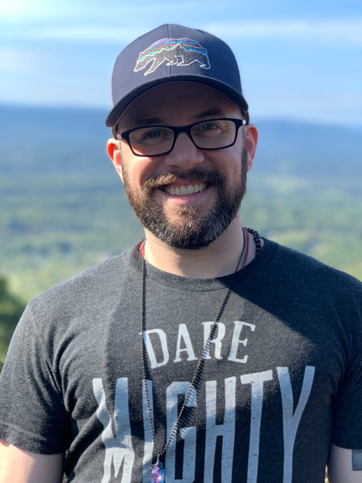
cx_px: 181
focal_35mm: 52
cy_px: 242
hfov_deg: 28.0
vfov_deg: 36.8
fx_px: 725
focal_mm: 6
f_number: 2.4
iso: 16
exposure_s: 1/124
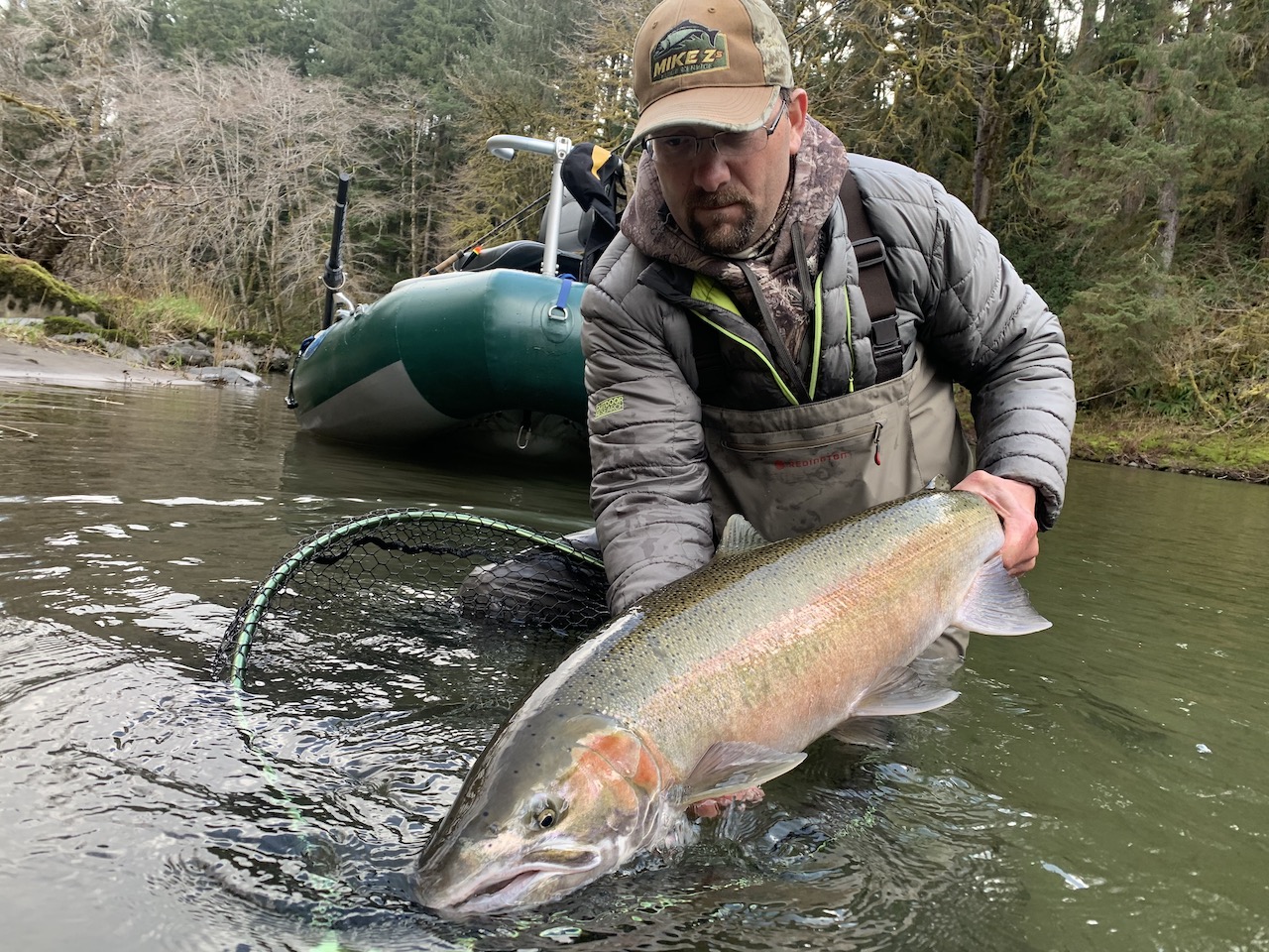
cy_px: 476
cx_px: 634
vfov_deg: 53.1
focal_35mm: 26
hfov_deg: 67.3
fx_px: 953
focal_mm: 4.25
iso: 32
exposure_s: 1/122
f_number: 1.8
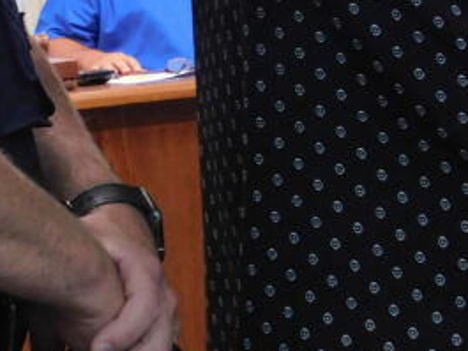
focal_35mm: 197
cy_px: -243
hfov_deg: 10.0
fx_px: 2665
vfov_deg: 7.4
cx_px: 37
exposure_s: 1/30
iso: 320
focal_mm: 9
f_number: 3.8
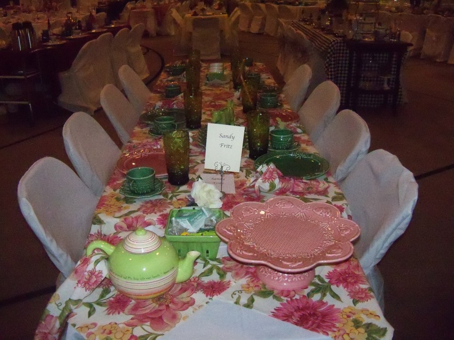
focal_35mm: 35
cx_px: 227
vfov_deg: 40.7
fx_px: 459
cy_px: 170
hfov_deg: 52.6
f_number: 3.5
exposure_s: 1/500
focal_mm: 6.2
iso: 1600
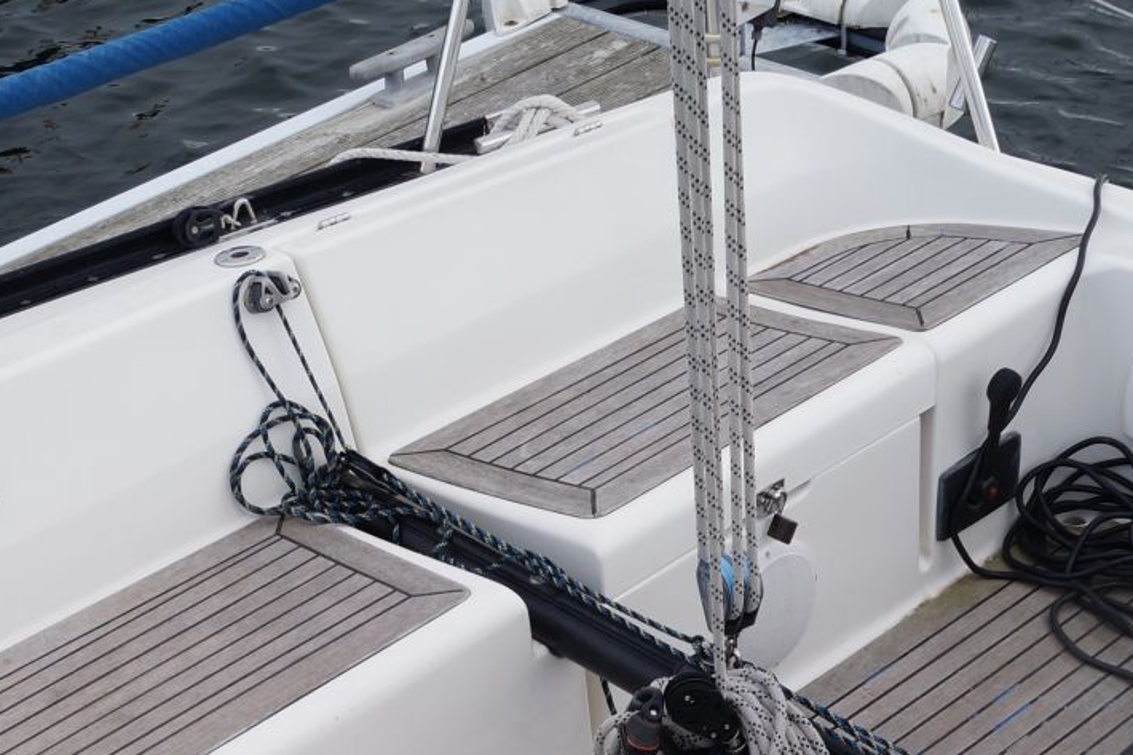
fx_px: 2297
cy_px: 873
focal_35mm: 73
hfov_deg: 27.7
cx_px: 605
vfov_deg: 17.9
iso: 100
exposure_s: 1/125
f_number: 8
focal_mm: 18
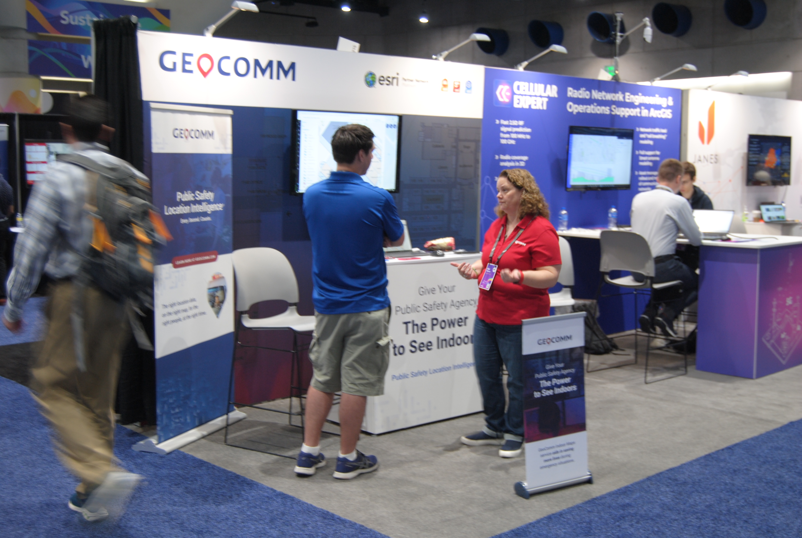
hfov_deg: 43.5
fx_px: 1005
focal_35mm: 45
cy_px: 269
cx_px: 401
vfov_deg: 30.0
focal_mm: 30
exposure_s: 1/15
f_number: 4.2
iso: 200
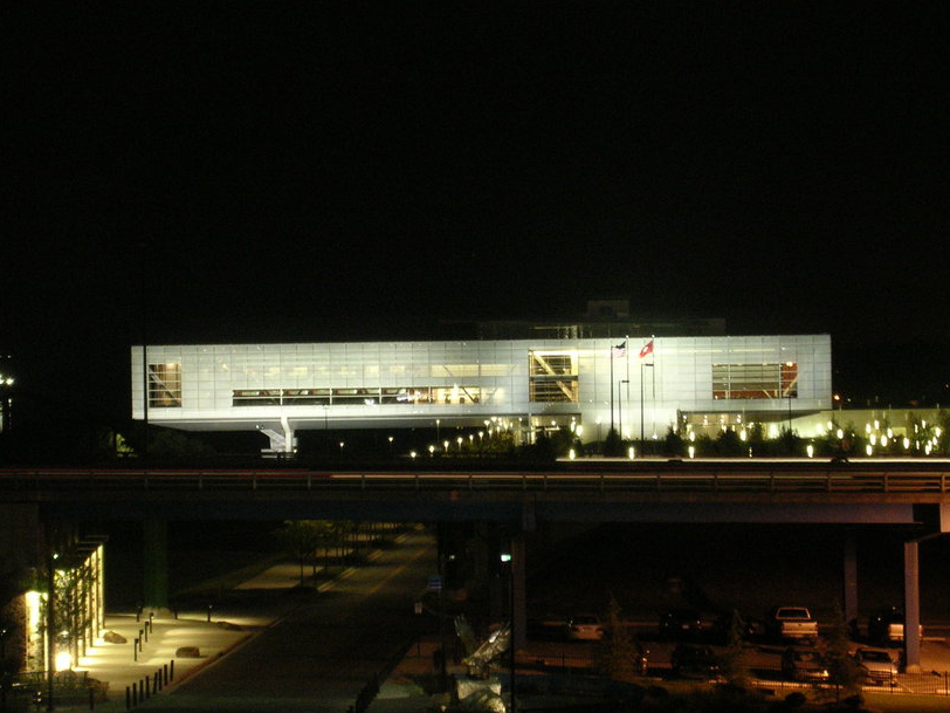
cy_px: 357
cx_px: 473
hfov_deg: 17.0
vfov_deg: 12.8
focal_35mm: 116
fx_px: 3183
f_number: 4.9
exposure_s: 1.01
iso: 400
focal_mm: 17.4
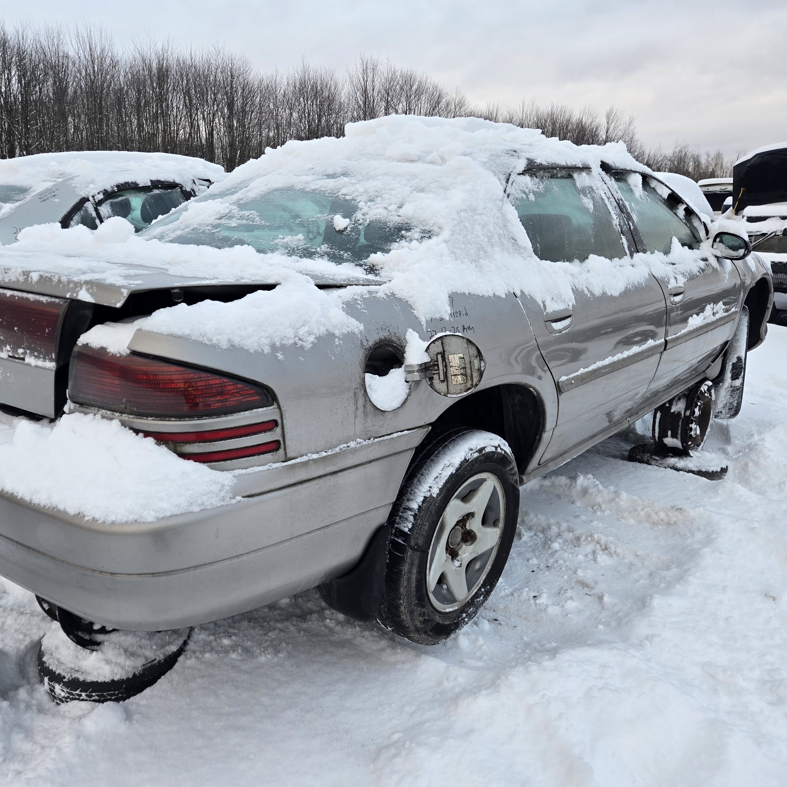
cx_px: 346
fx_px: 720
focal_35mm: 28
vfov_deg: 57.3
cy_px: 398
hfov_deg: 57.1
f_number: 1.8
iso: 50
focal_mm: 5.4
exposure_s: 1/180
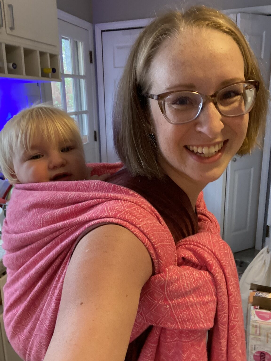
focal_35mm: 30
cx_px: 136
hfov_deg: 46.8
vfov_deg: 60.0
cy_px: 180
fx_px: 313
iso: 400
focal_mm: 2.71
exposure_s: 1/30
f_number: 2.2
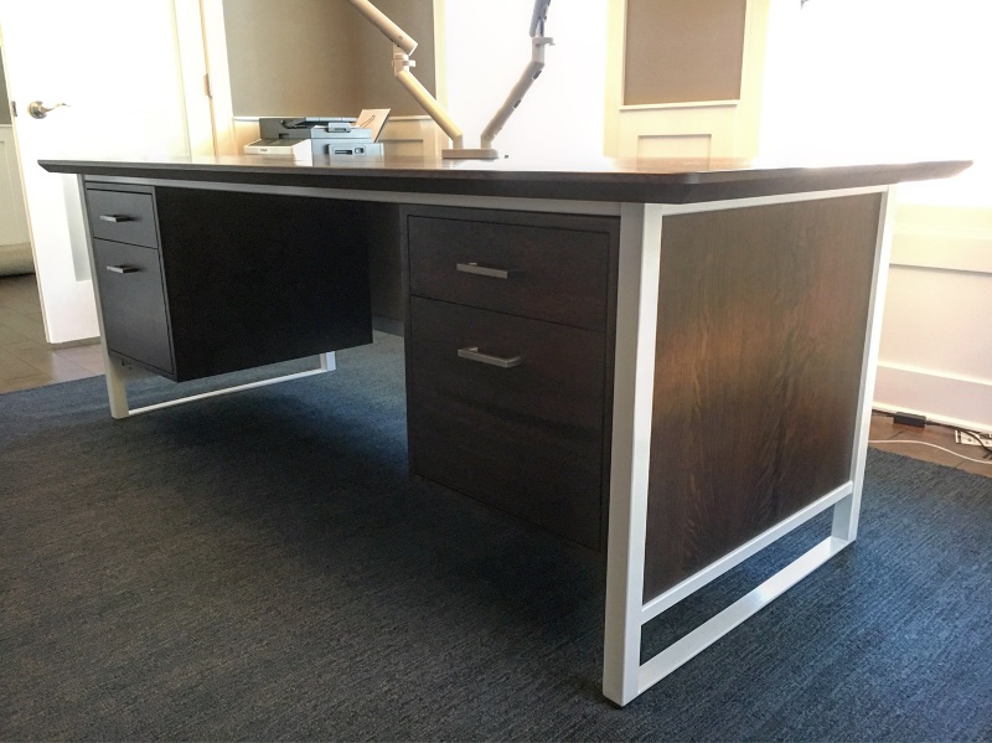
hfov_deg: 61.7
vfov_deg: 48.2
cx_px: 496
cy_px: 372
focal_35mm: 29
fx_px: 831
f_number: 2.2
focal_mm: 4.15
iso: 200
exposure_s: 1/30
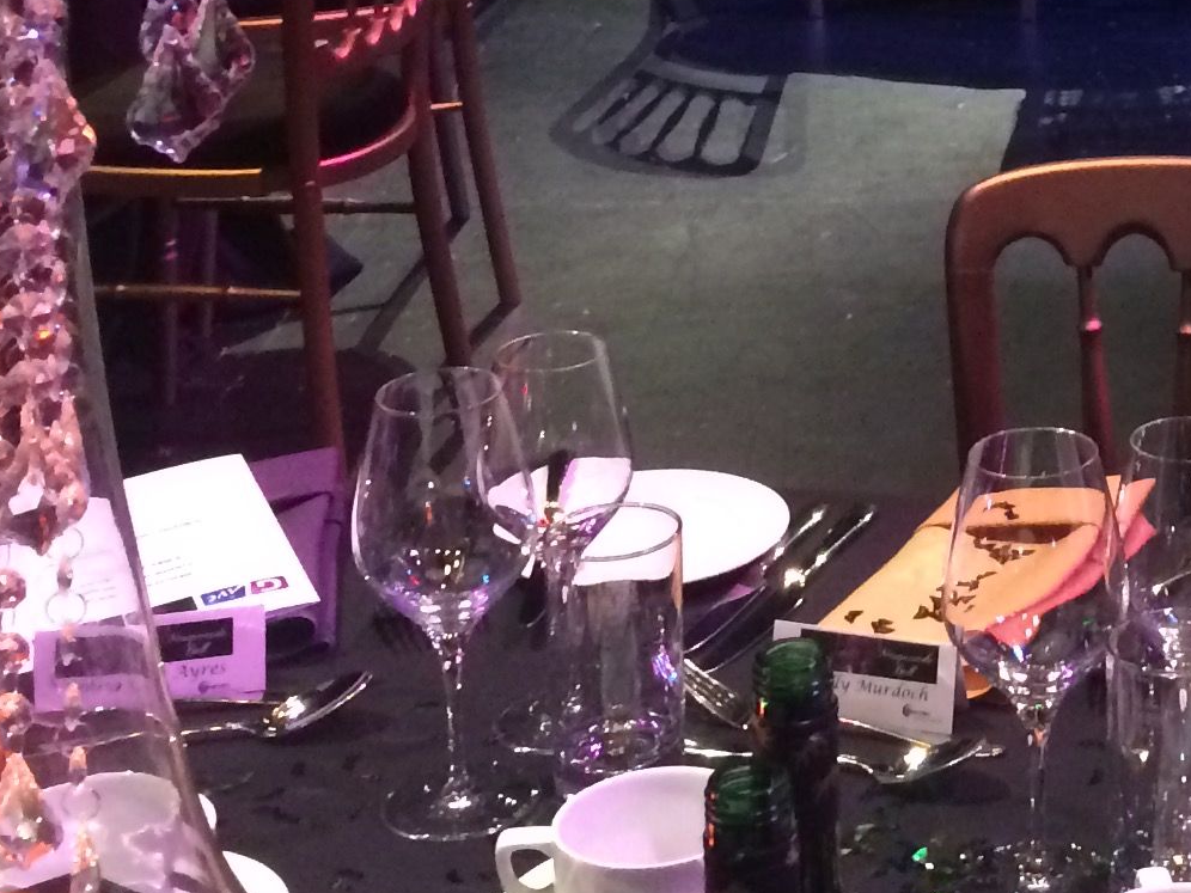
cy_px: -295
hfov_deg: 19.7
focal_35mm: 95
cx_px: 1331
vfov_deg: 14.8
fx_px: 3269
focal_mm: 4.15
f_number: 2.2
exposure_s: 1/15
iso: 320
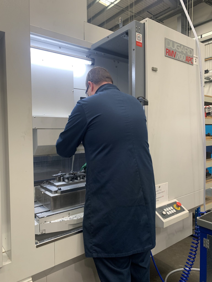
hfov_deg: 53.1
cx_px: 106
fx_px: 212
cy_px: 141
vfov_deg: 67.3
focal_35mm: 26
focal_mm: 4.25
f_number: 1.8
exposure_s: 1/121
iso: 80
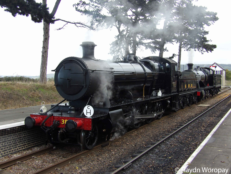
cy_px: 87
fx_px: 260
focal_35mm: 39
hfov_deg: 47.9
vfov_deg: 36.8
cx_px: 116
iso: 100
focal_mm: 7
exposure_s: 1/90
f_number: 3.7
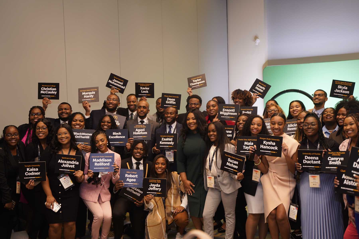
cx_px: 180
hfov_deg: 41.1
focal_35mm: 48
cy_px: 120
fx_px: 479
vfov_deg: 28.1
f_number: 2.8
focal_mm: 48
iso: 800
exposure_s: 1/100
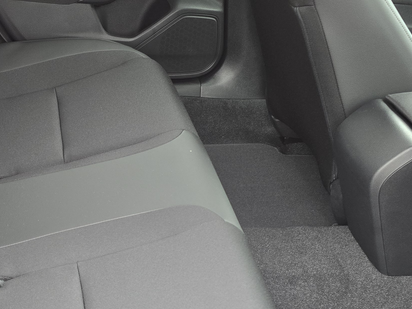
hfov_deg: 33.3
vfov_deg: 25.9
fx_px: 666
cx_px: 75
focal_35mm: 56
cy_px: 207
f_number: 1.7
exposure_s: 1/120
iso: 200
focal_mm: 6.3
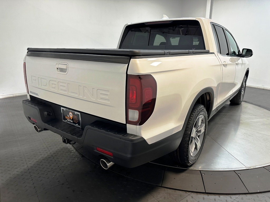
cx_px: 135
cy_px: 101
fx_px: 187
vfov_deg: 56.8
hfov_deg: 71.6
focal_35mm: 24
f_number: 1.78
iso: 250
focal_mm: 6.86
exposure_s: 1/60
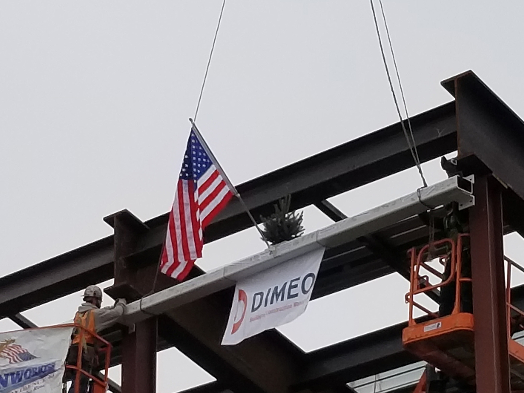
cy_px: 270
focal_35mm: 46
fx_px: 696
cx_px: 305
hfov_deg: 41.1
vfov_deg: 31.2
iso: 50
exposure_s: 1/1225
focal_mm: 4.25
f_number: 1.7
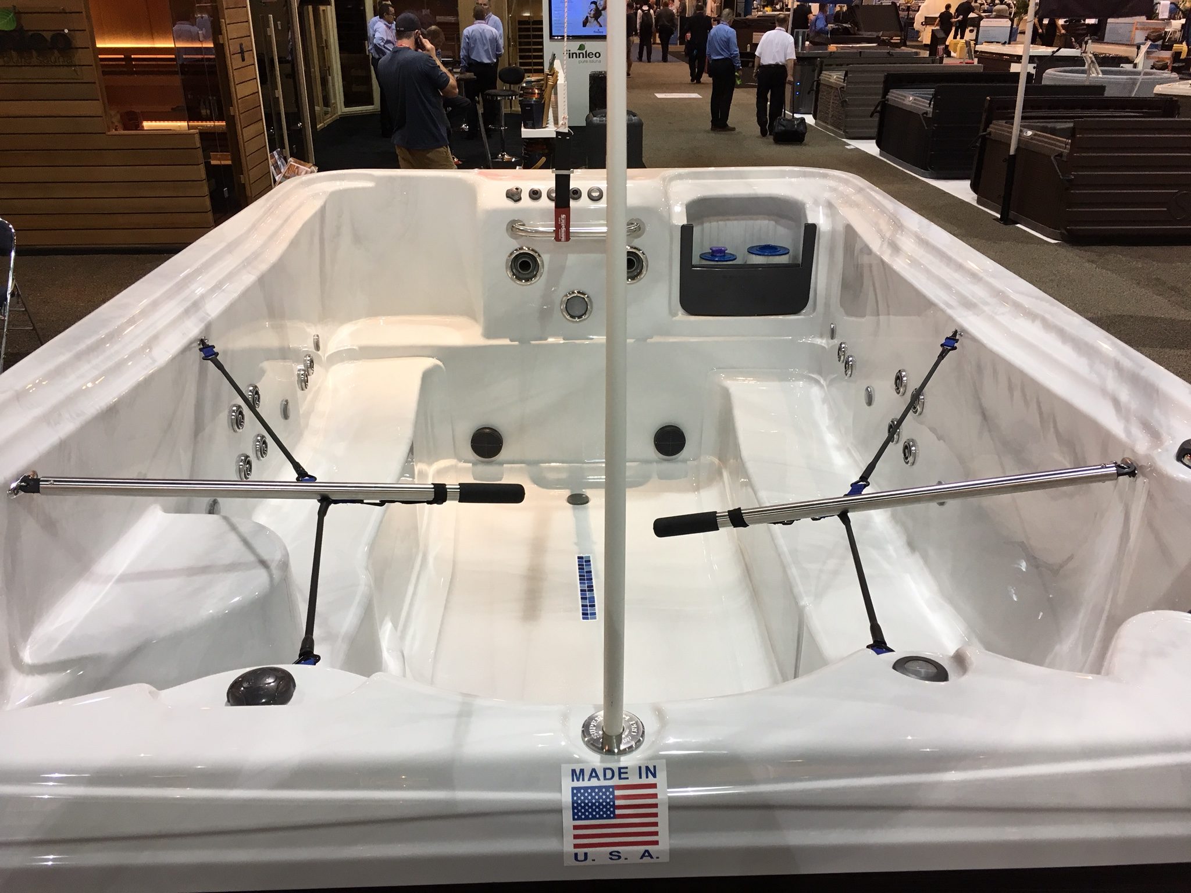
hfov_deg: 61.7
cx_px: 596
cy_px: 446
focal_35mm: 29
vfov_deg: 48.2
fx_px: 998
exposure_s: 1/30
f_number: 2.2
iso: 32
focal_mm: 4.15
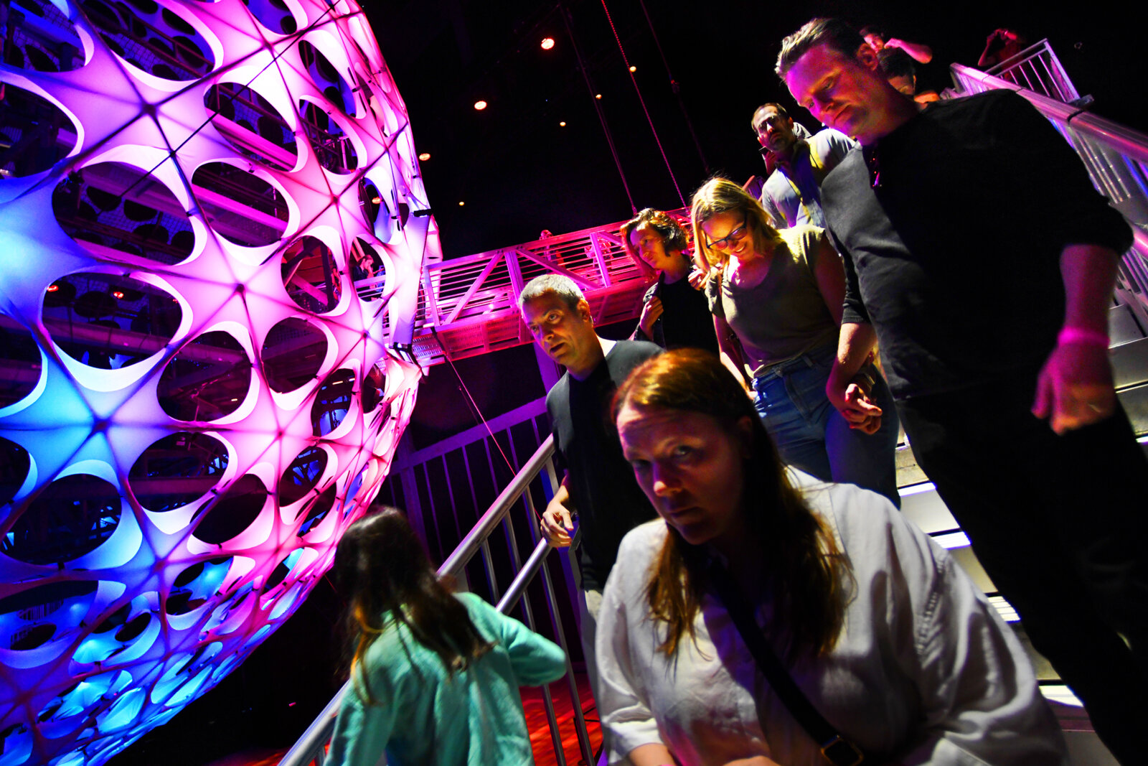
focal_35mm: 14
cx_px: 574
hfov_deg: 104.2
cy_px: 383
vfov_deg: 81.2
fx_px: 446
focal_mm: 14
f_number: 3.2
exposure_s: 1/40
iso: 2000
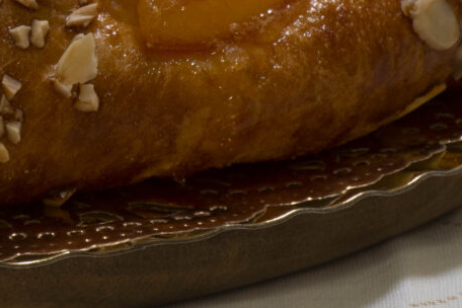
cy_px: -161
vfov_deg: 2.7
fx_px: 6455
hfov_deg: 4.1
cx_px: -334
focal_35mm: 503
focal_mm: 75
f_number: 9
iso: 100
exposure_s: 1/10
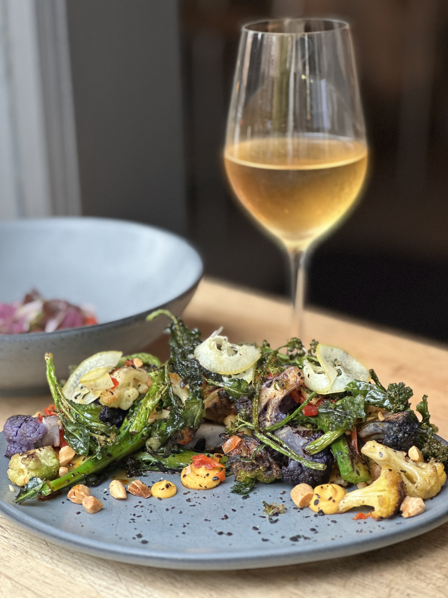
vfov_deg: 25.3
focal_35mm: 77
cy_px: 299
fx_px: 1329
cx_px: 224
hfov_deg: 19.1
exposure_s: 1/40
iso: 400
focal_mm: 9
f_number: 2.8
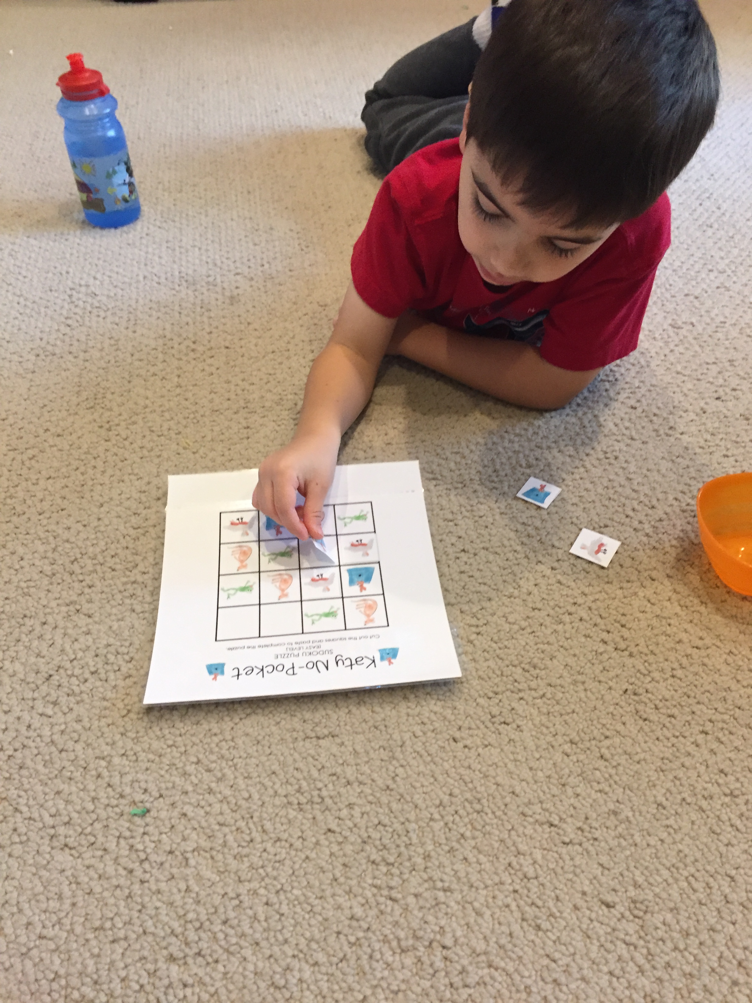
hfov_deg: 48.2
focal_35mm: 29
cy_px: 502
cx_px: 376
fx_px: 840
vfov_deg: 61.7
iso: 200
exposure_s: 1/30
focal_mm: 4.15
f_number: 2.2
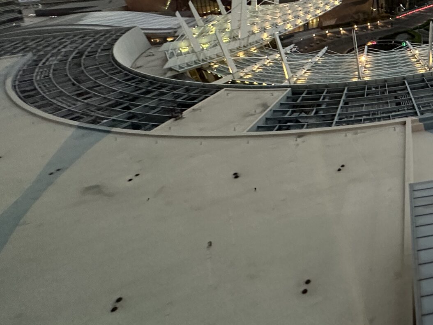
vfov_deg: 37.4
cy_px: 0
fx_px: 425
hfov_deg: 44.1
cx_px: 454
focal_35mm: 34
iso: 800
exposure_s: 1/60
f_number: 2.2
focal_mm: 2.22
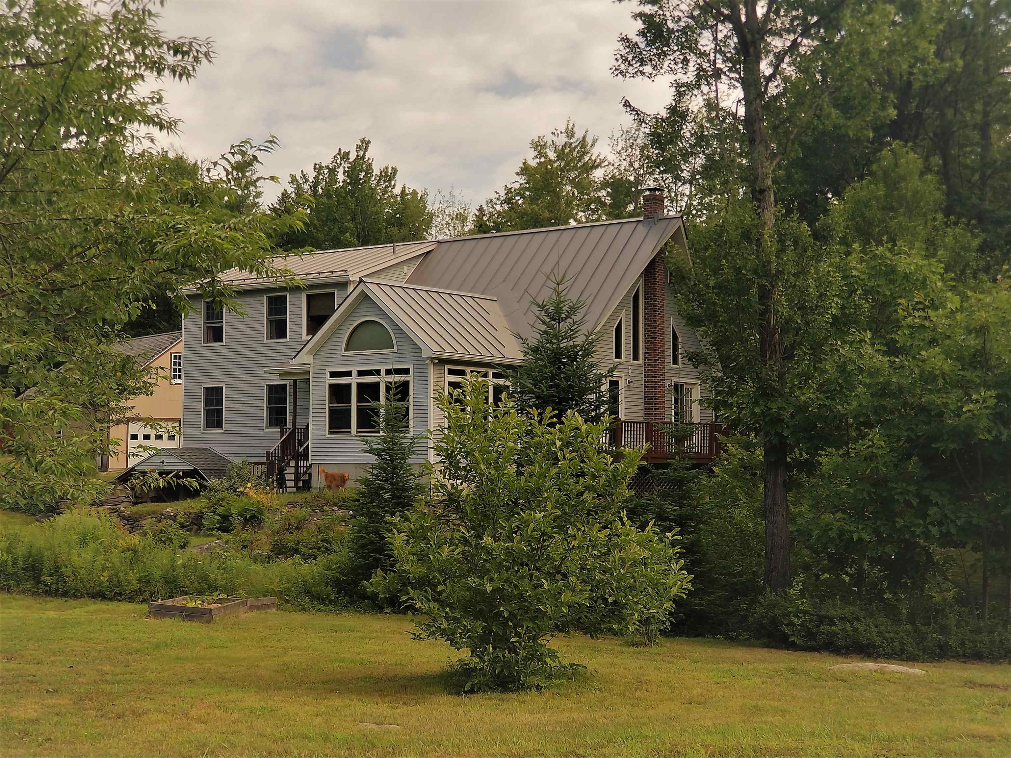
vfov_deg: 28.0
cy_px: 379
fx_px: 1519
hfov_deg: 36.8
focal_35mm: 52
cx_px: 506
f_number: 2.4
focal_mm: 6
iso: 25
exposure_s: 1/562
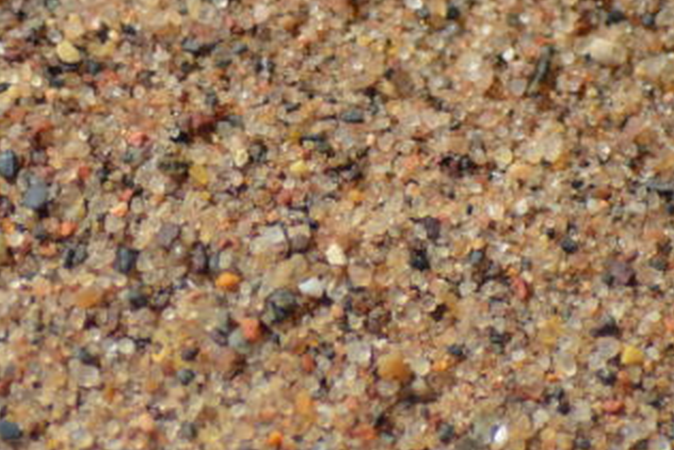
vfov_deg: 2.1
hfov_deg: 3.2
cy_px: 179
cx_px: 218
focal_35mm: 641
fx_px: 12006
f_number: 5.6
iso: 320
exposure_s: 1/2000
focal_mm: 300
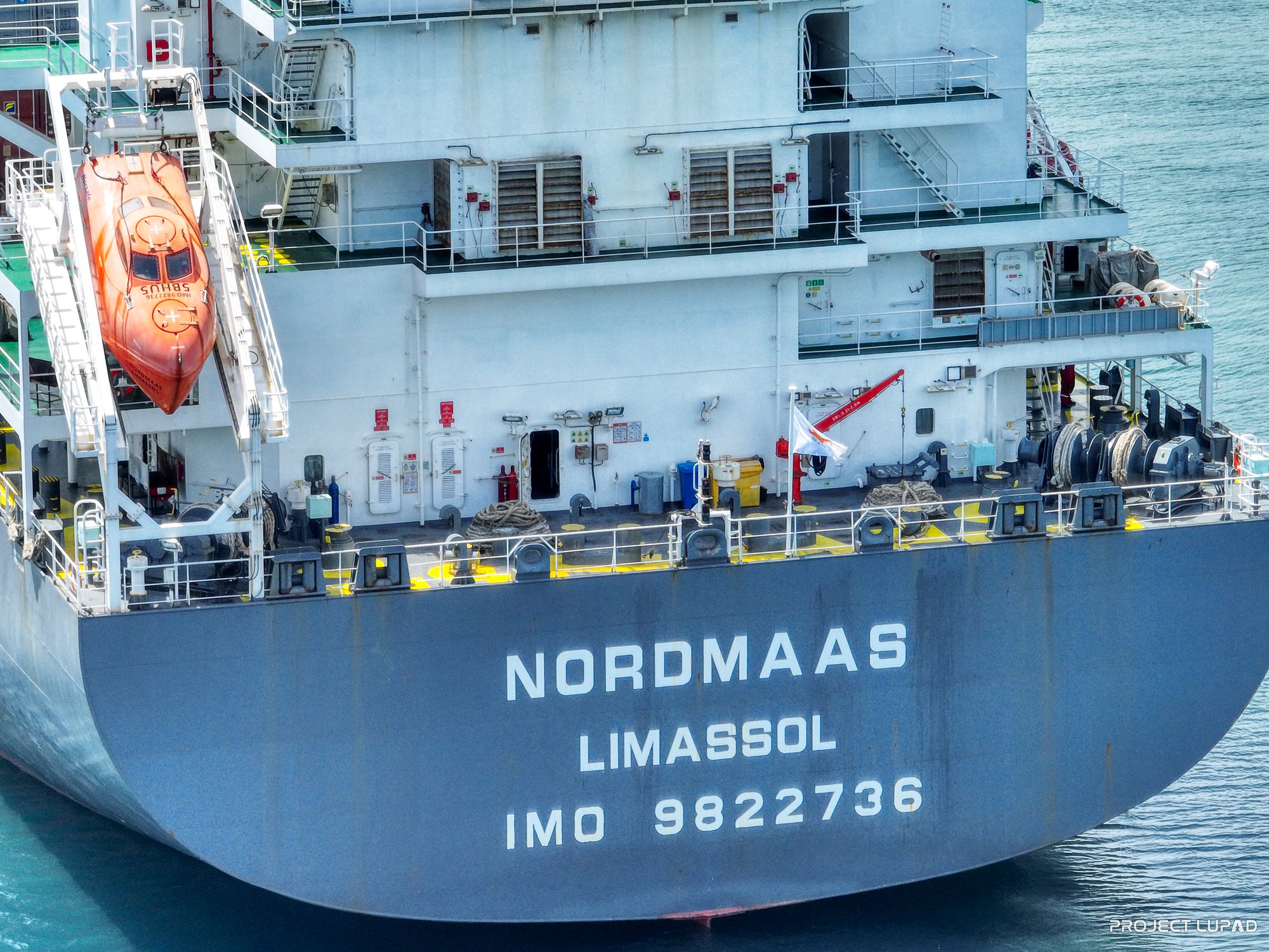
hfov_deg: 12.3
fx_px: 5902
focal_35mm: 161
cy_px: 476
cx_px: 634
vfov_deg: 9.2
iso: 110
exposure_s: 1/200
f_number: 4.4
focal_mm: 29.85
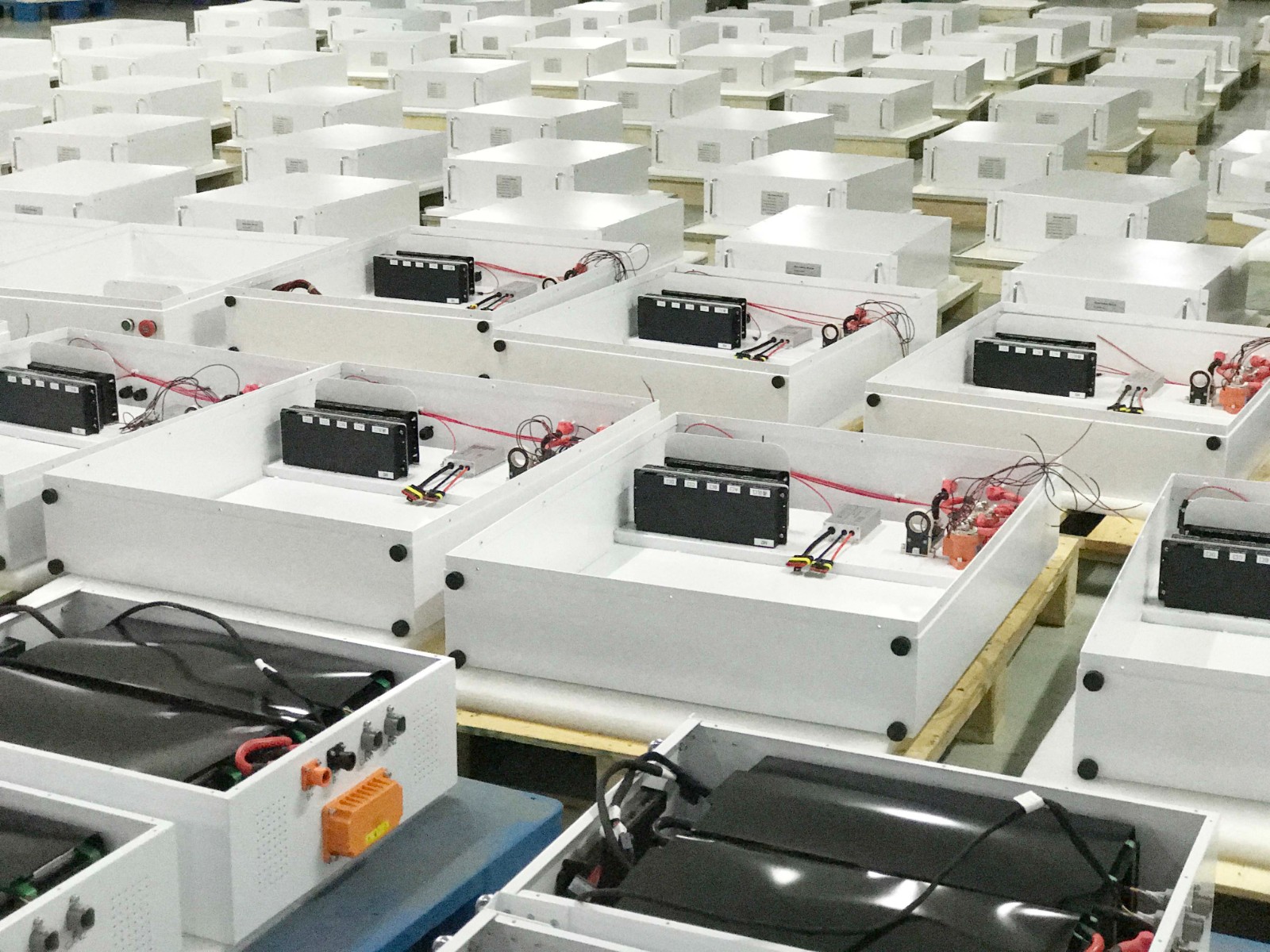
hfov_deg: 33.8
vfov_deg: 25.7
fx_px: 2091
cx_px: 635
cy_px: 476
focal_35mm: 57
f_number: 2.8
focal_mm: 6.6
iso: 400
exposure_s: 1/50
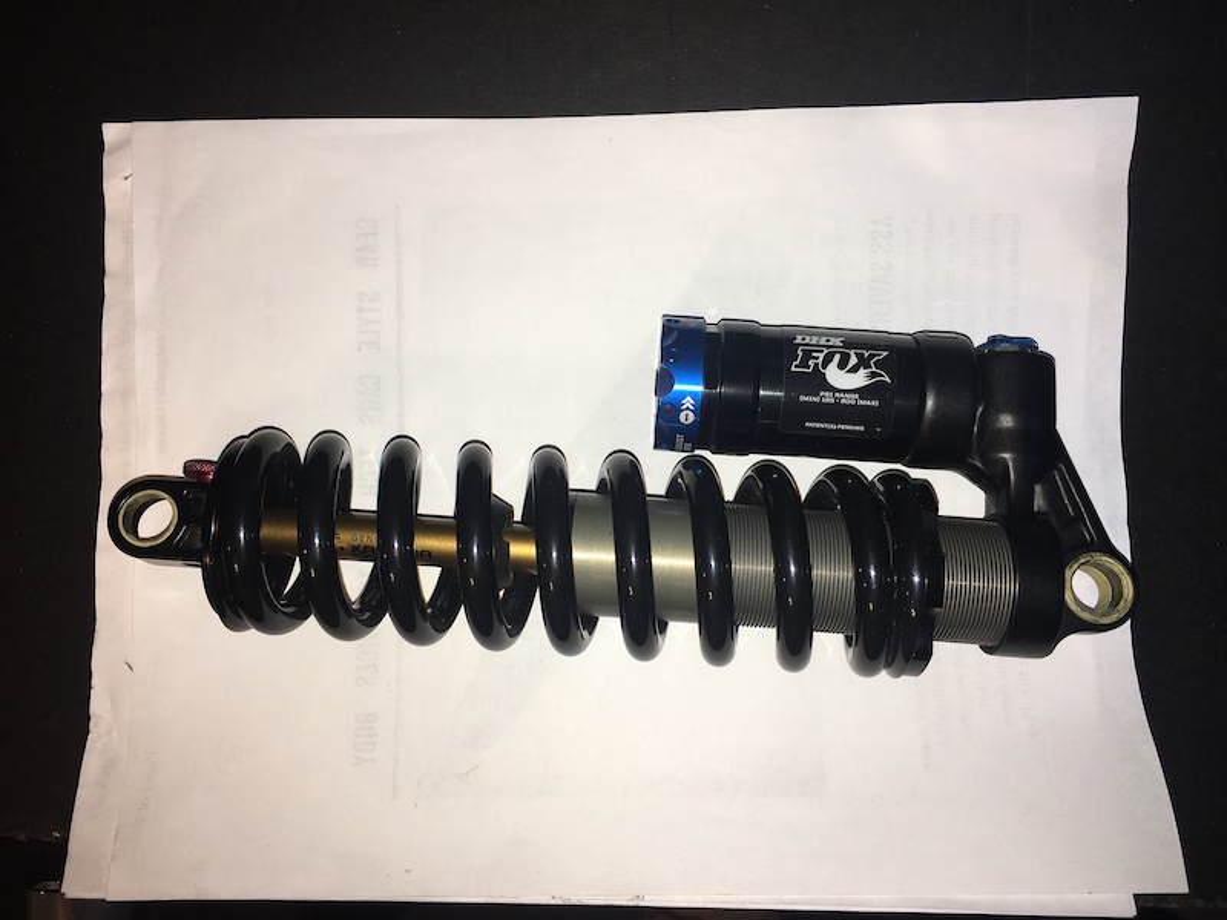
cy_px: 460
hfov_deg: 61.7
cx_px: 614
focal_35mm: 29
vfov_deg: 48.2
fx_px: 1028
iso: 25
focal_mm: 4.15
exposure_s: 1/70
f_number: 2.2
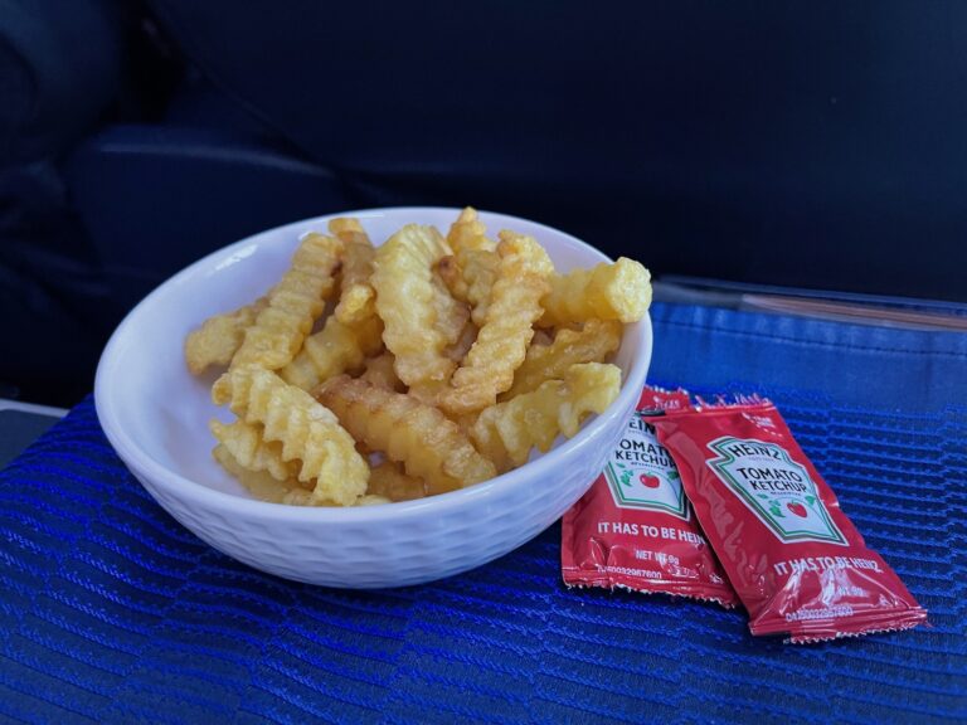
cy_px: 362
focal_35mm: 26
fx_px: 726
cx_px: 484
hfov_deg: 67.3
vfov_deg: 53.1
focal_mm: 5.1
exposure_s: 1/32
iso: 640
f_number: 1.6
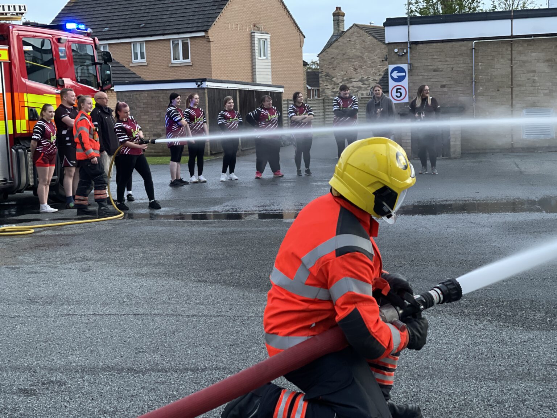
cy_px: 209
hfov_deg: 30.3
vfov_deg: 22.9
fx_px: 1030
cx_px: 278
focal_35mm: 64
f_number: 2.2
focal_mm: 7.5
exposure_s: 1/40
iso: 320
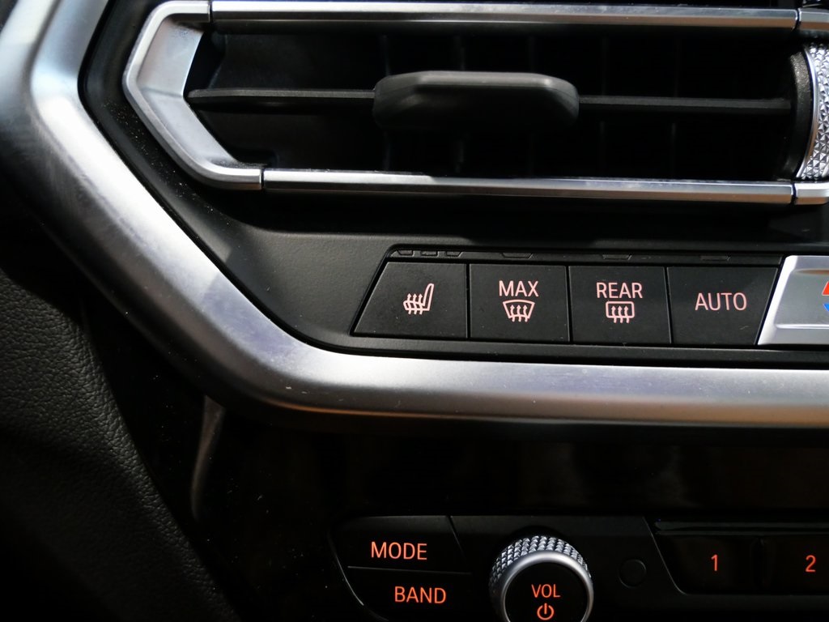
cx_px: 414
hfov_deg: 54.0
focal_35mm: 34
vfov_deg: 41.8
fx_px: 814
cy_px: 311
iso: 3200
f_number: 3.8
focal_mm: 17
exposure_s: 1/15
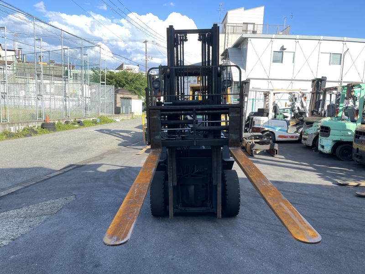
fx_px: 274
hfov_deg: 67.3
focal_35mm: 26
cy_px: 137
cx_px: 182
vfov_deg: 53.1
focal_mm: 4.2
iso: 32
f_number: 1.6
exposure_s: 1/421
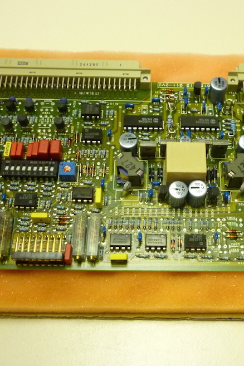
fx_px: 478
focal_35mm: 47
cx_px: 183
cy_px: 188
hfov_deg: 28.2
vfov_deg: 41.9
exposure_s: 1/20
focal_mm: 5.2
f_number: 3.3
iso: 400
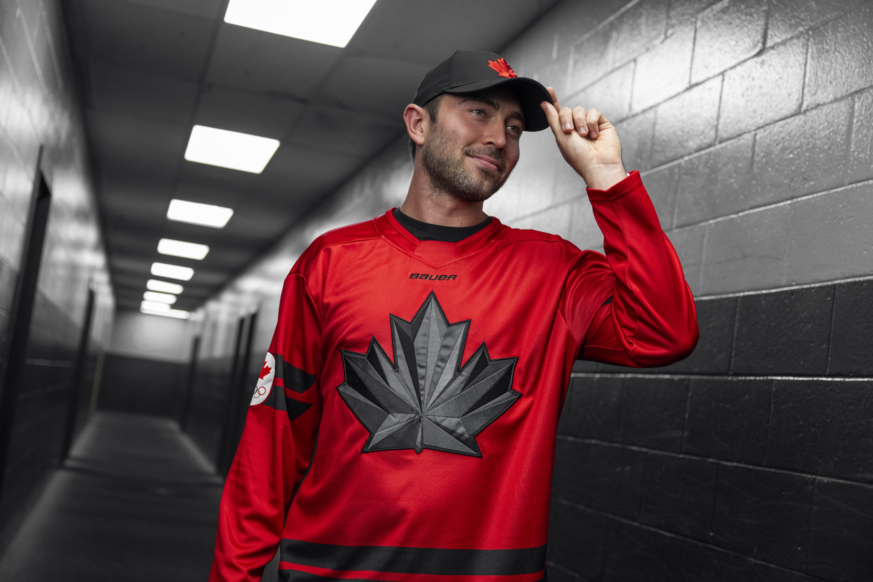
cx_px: 436
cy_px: 291
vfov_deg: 28.7
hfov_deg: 41.9
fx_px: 1140
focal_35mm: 47
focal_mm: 47
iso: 1600
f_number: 3.5
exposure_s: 1/160
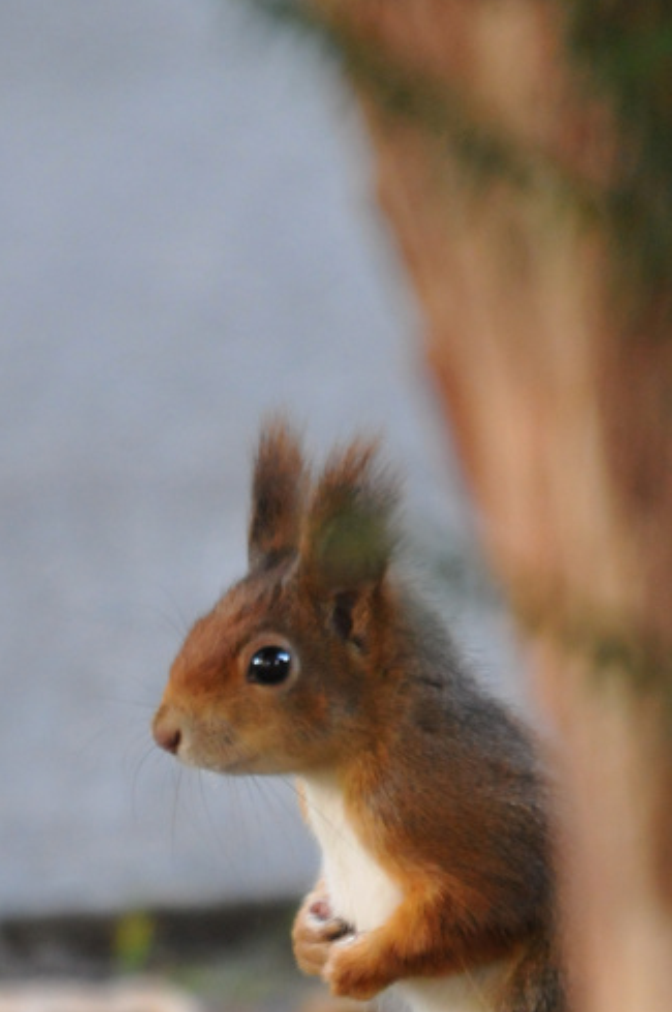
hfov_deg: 1.0
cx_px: 288
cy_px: 898
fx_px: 37176
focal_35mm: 1325
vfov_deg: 1.6
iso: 1600
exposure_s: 1/80
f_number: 5.6
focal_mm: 400
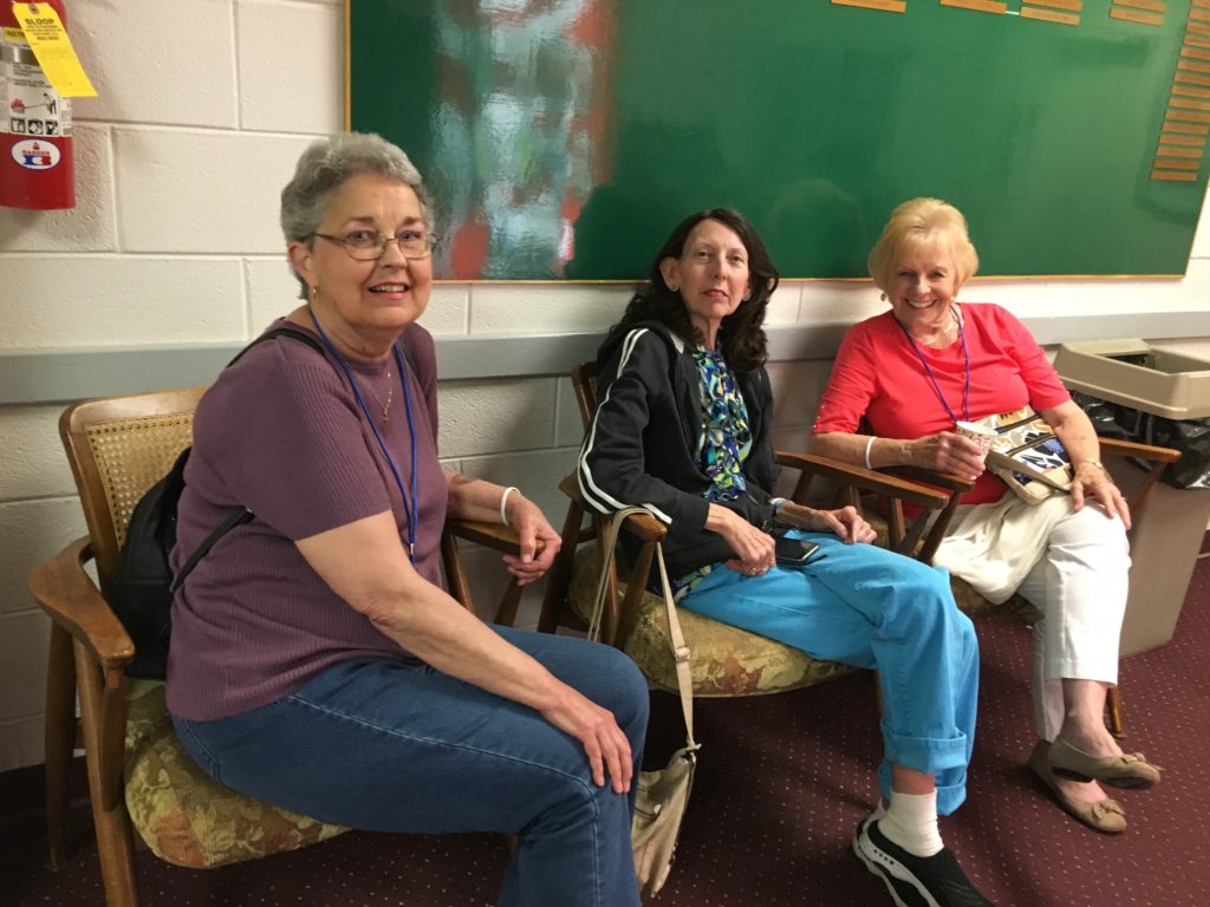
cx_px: 605
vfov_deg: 48.2
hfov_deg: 61.7
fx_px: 1014
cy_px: 454
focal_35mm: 29
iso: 200
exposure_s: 1/30
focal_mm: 4.15
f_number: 2.2
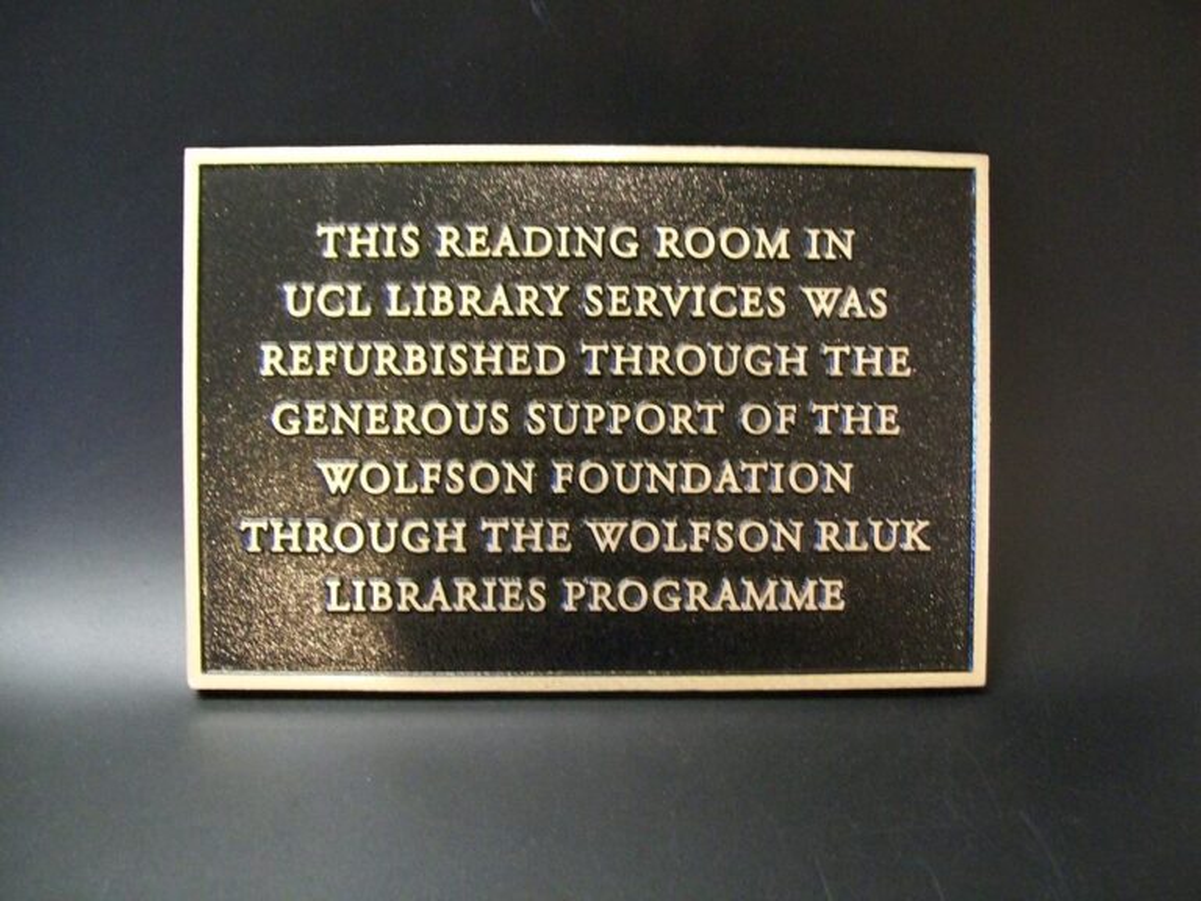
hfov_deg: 54.0
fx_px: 1180
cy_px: 450
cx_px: 600
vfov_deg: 41.8
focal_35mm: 34
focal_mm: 6.1
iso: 200
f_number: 2.7
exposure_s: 1/8
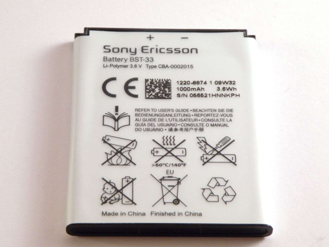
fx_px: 1055
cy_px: 124
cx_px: 164
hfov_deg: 17.7
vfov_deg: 13.3
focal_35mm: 111
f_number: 8
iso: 400
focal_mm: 19.78
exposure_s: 1/125
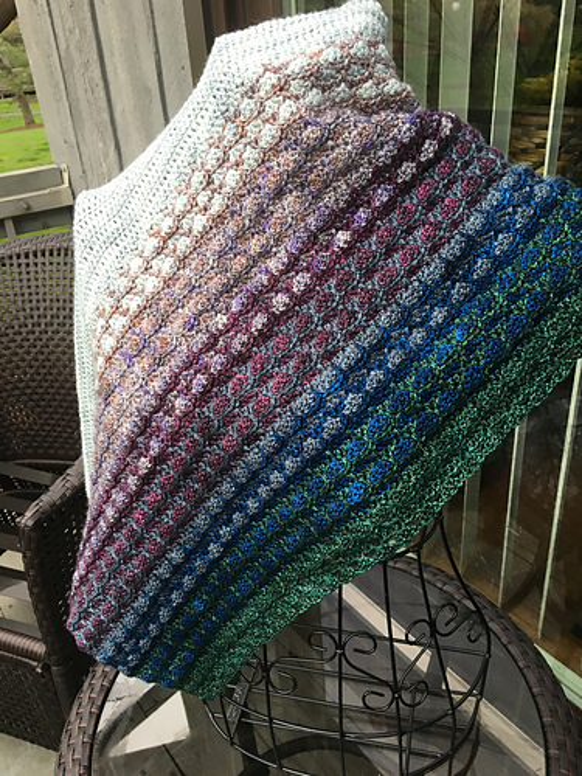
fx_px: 650
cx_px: 291
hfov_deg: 48.2
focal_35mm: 29
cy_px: 388
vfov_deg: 61.7
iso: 25
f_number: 2.2
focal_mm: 4.15
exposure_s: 1/40
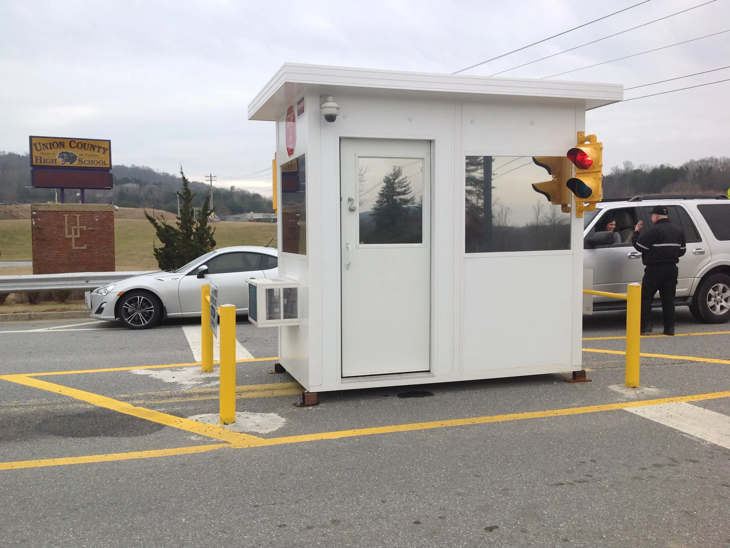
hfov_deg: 52.6
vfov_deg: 40.7
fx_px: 738
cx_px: 365
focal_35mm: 35
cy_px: 274
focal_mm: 4.28
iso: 50
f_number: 2.4
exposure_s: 1/1120
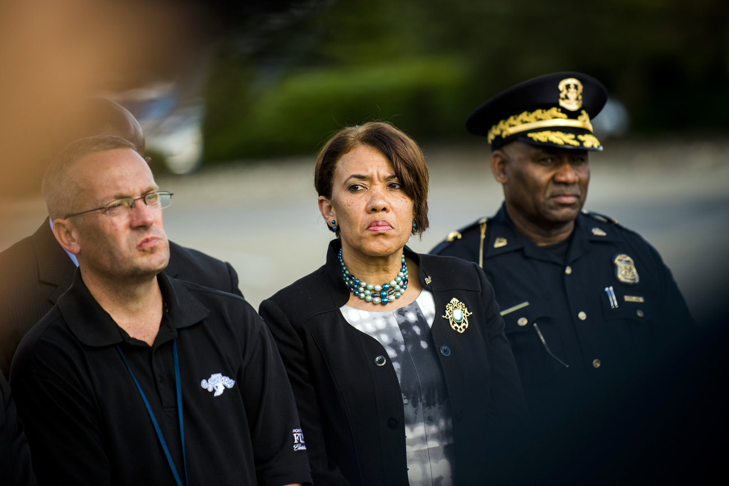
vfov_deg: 6.9
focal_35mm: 200
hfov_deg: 10.3
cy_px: 243
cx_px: 364
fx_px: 4050
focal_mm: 200
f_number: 2.8
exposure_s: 1/500
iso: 100
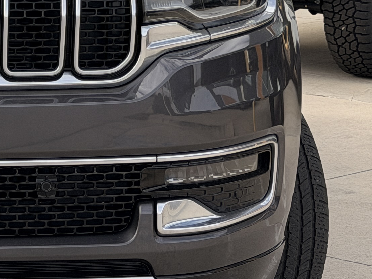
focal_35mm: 174
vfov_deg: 8.5
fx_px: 1870
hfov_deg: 11.1
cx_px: -127
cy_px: -16
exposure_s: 1/2577
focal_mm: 6.76
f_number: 1.78
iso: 80
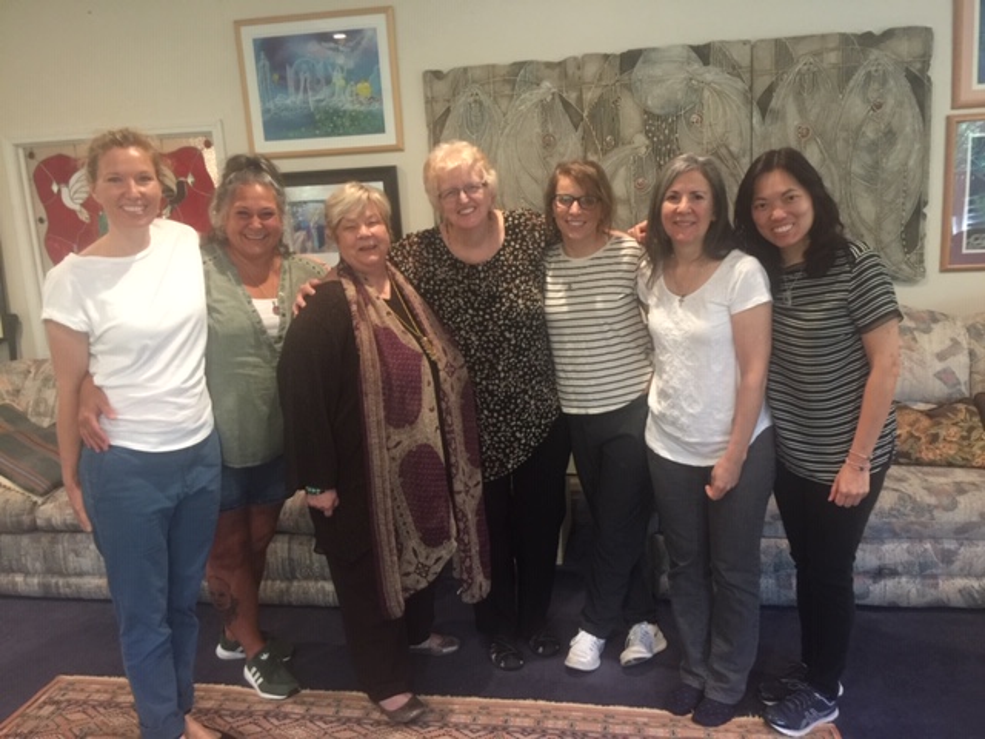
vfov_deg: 48.2
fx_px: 825
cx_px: 492
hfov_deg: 61.7
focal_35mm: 29
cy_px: 370
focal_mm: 4.15
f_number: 2.2
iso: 64
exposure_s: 1/4
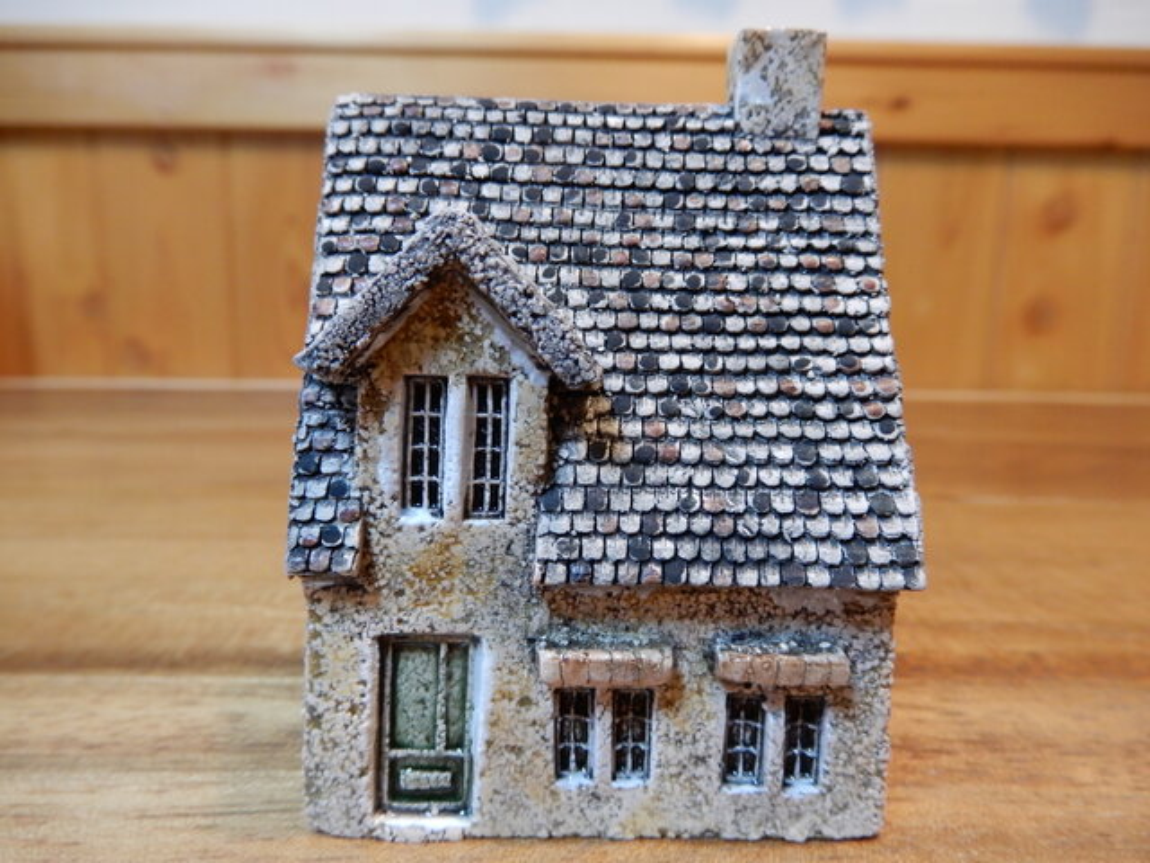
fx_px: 797
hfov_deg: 71.6
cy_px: 432
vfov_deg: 56.8
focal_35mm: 24
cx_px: 575
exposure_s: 1/30
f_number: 3.4
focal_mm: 4.3
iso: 280
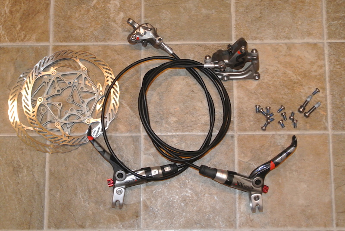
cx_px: 172
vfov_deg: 21.6
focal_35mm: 63
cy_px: 116
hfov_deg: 31.8
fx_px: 605
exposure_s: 1/60
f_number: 5
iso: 1600
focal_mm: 23.6
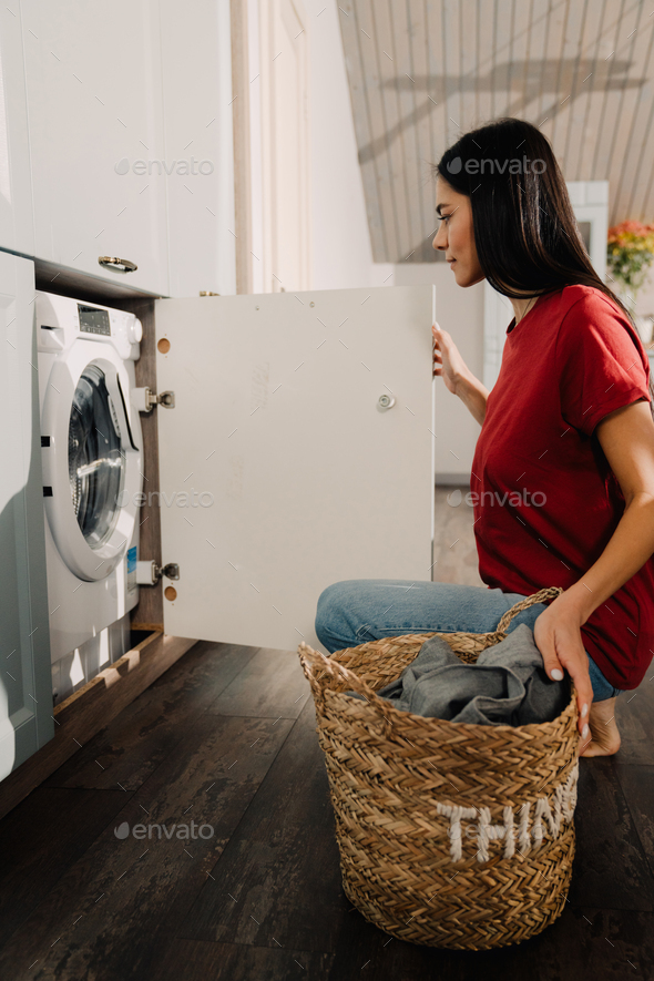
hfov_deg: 40.0
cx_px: 327
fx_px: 899
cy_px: 490
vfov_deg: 57.2
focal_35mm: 33
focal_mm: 33
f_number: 3.2
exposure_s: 1/160
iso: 800
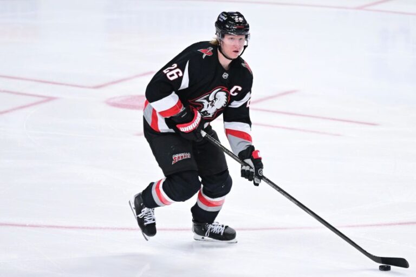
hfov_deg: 6.9
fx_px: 3466
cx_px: 208
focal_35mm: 300
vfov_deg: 4.6
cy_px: 138
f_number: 2.8
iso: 3200
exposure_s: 1/2000
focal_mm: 300
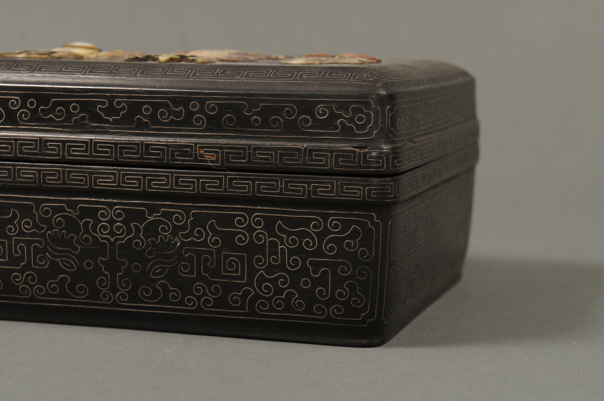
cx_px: 302
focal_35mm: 82
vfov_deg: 16.5
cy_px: 200
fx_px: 1382
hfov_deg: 24.7
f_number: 9
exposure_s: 1/160
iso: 800
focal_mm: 55
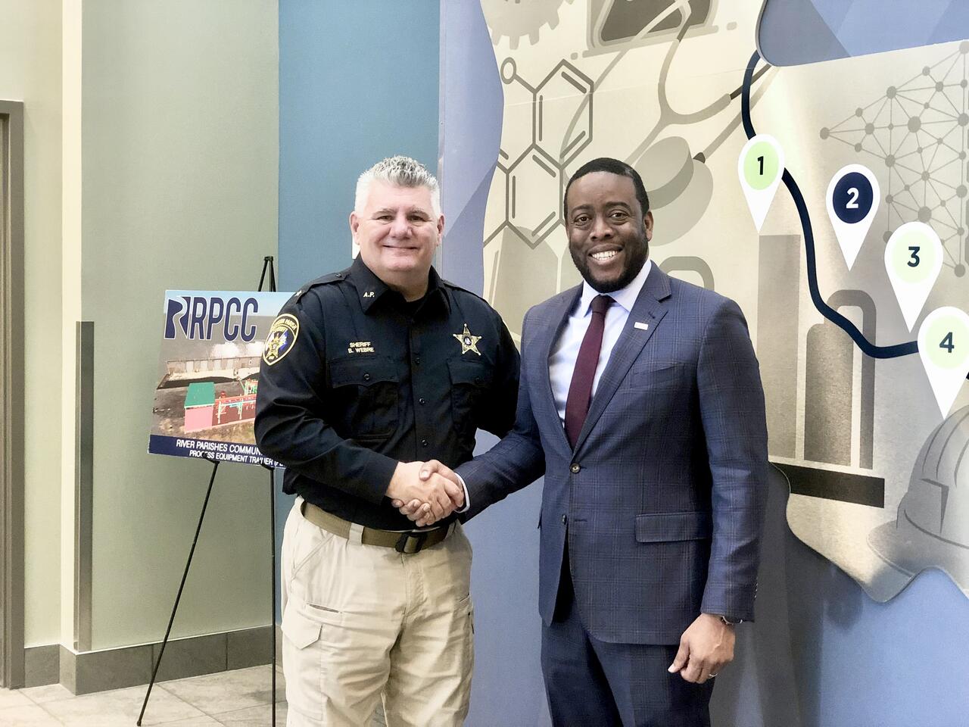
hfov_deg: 36.8
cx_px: 484
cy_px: 364
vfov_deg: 28.0
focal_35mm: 52
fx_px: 1456
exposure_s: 1/20
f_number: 2.4
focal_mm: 6
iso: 160
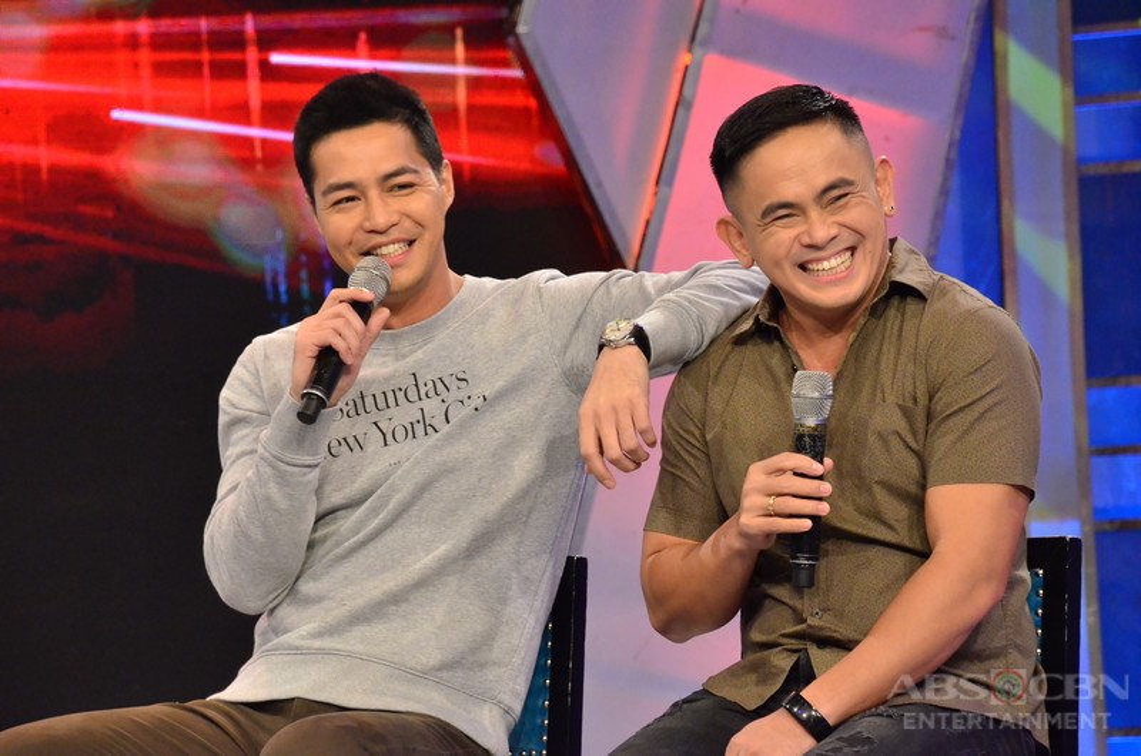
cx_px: 570
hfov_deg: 9.8
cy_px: 378
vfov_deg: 6.5
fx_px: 6643
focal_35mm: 210
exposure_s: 1/200
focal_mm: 140
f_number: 8
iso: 4000
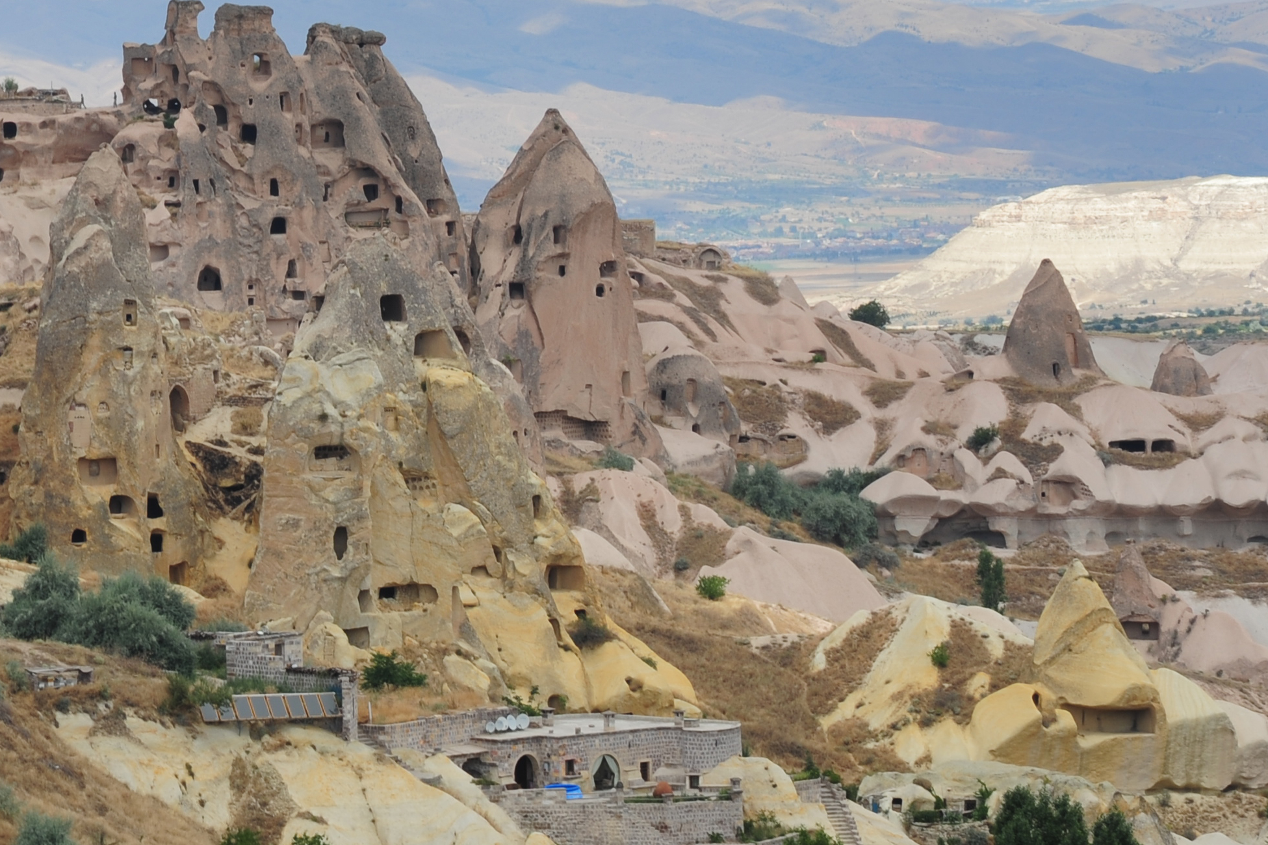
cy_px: 317
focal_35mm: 229
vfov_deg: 6.0
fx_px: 8062
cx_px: 212
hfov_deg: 9.0
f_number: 16
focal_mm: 105
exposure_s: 1/80
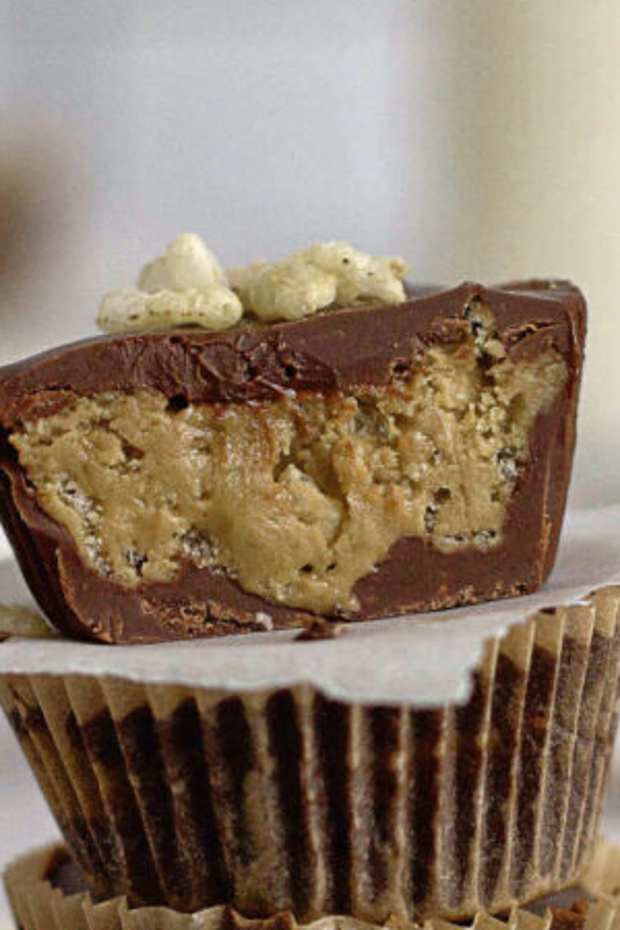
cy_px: 530
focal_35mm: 184
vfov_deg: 11.2
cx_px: 175
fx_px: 4753
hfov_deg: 7.5
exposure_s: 1/125
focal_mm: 50
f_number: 2.8
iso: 100
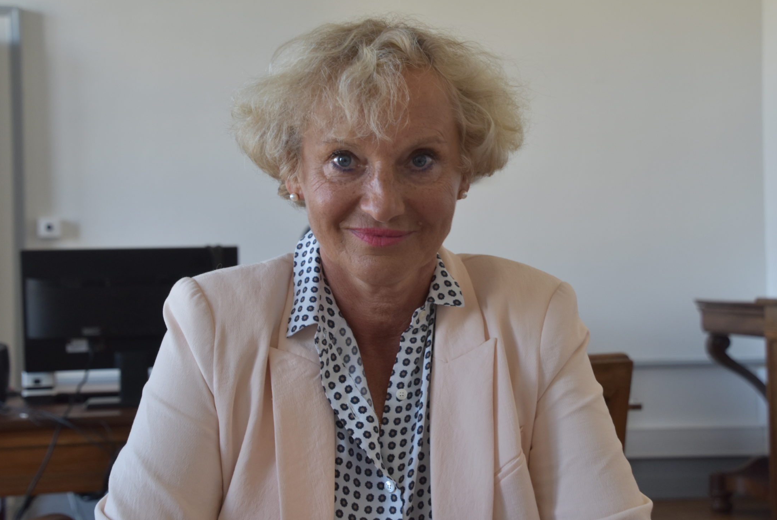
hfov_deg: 32.6
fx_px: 1330
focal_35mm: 62
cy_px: 245
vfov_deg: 22.1
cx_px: 391
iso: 400
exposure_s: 1/80
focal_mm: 35
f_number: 4.5
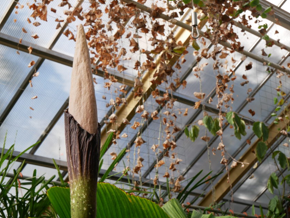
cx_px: 124
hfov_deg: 25.0
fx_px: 654
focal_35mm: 78
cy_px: 130
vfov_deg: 18.9
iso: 200
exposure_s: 1/200
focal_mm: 32
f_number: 5.6
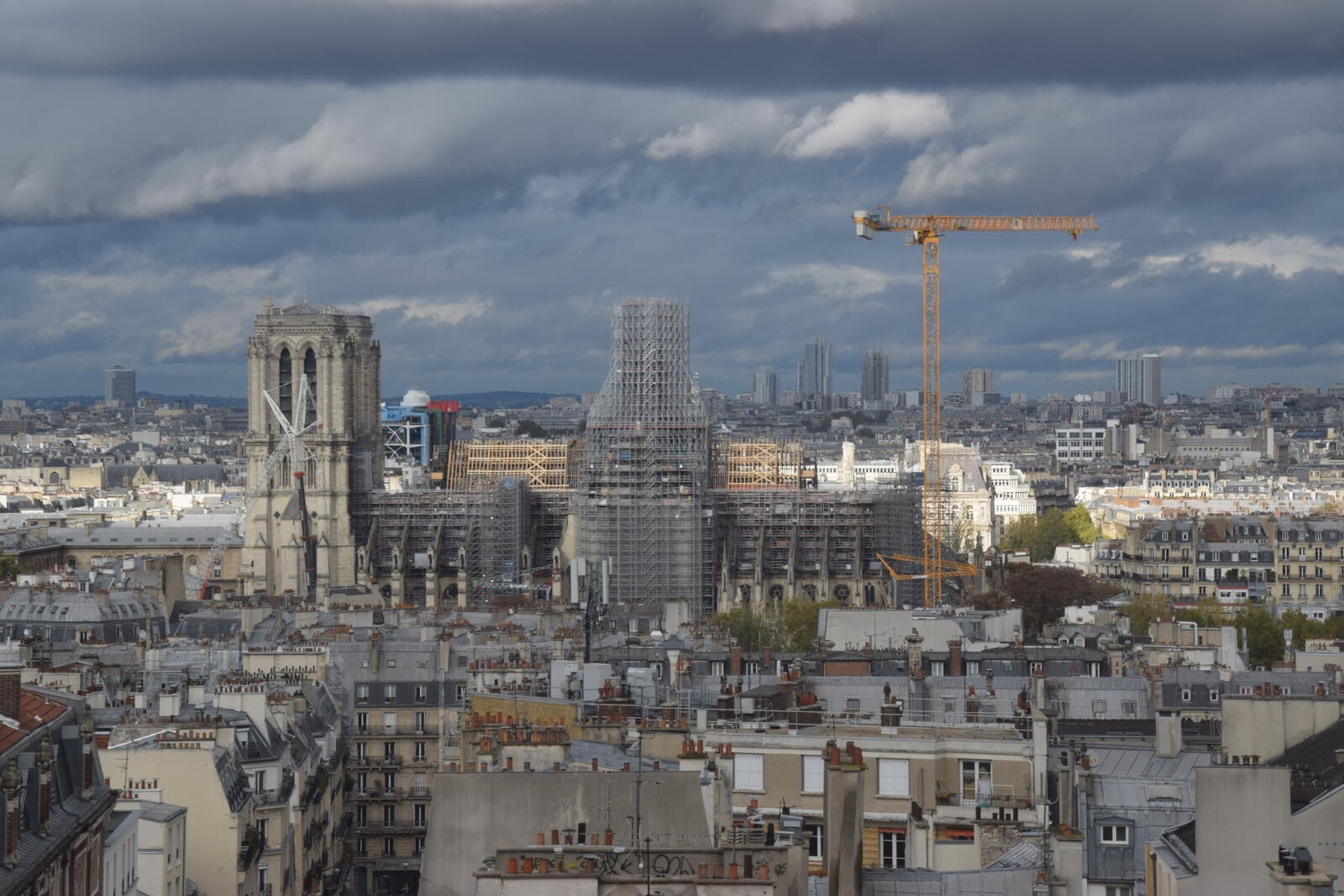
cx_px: 672
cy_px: 448
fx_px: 4200
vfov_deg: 12.2
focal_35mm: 112
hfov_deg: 18.2
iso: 400
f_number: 10
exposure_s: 1/640
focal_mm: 75
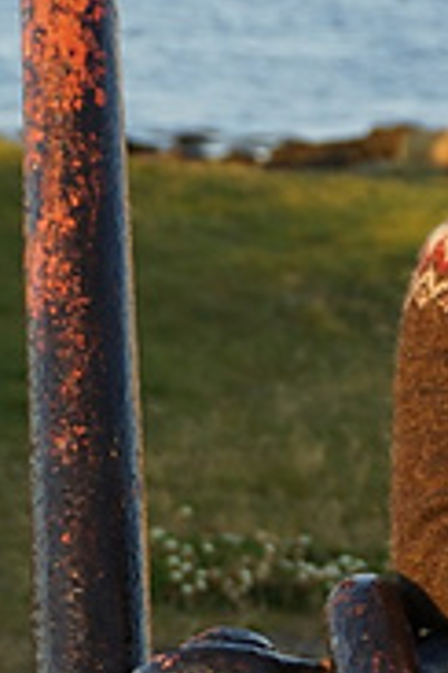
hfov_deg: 3.5
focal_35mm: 394
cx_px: 485
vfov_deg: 5.2
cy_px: 303
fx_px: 7349
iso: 125
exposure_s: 1/125
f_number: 5
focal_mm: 75
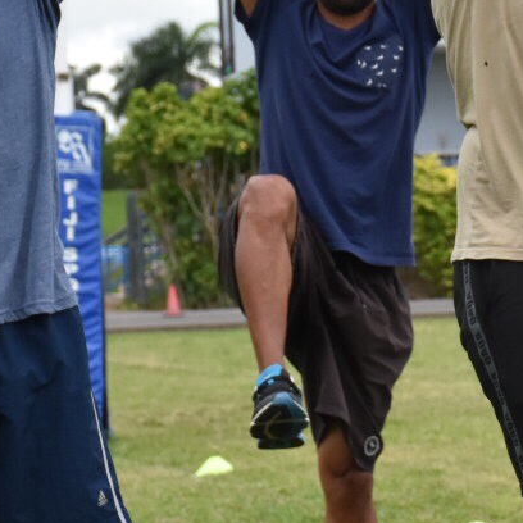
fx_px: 5196
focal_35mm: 304
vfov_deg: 5.8
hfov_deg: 5.7
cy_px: 176
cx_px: 693
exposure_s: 1/1000
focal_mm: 60
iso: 800
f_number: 8
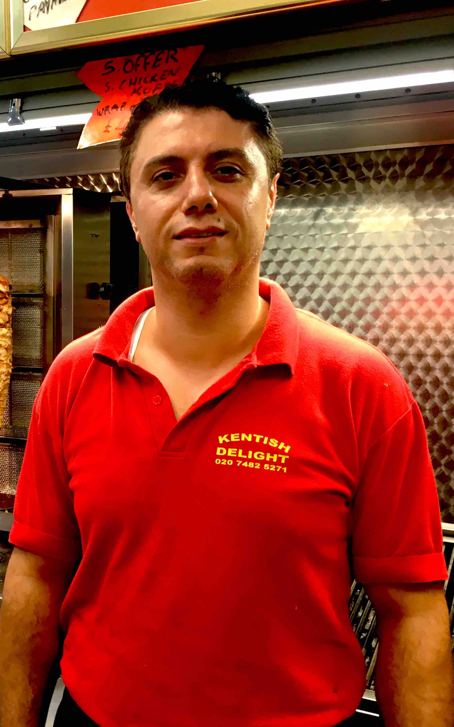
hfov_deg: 29.8
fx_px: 832
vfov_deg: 47.2
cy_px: 357
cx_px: 87
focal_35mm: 42
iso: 80
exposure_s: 1/33
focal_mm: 4.15
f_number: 2.2
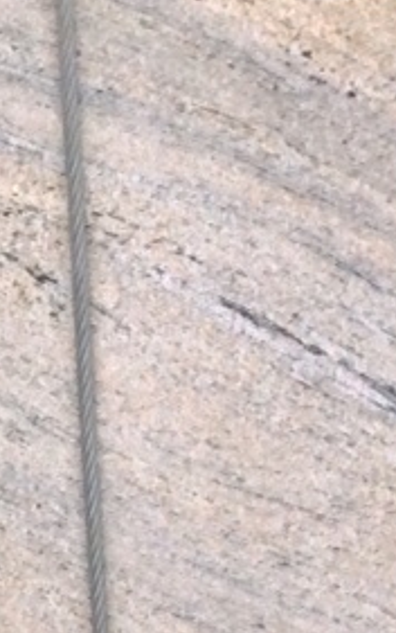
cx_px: -668
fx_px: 2776
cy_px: 894
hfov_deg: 7.4
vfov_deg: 12.5
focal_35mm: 161
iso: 40
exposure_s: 1/30
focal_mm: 3.3
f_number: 2.4
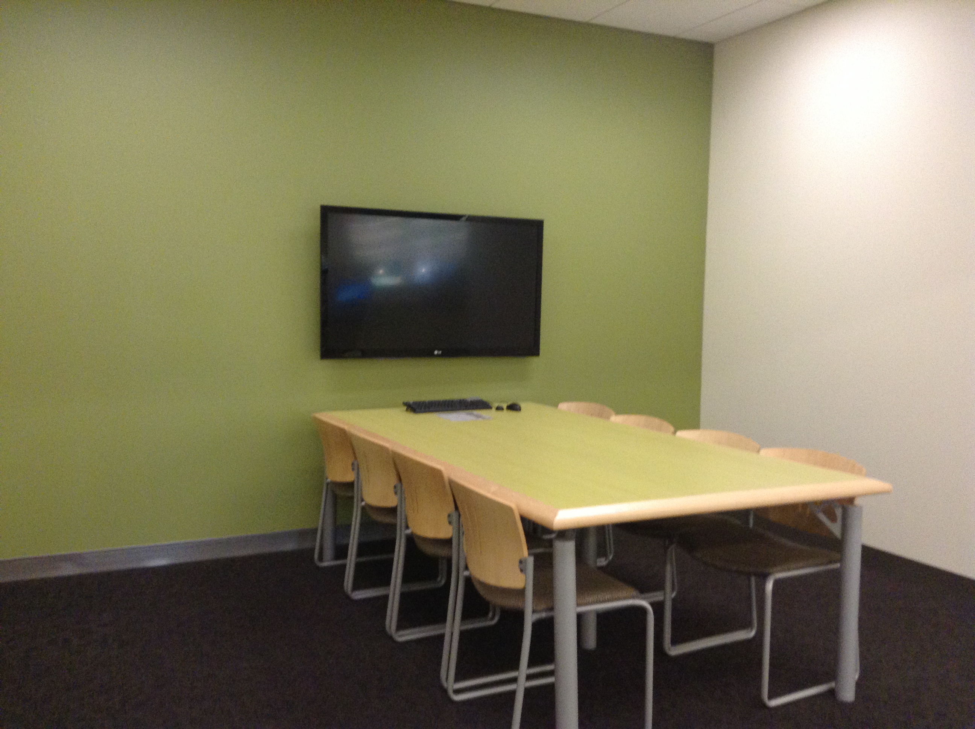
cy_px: 364
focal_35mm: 33
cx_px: 488
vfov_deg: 42.8
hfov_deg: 55.4
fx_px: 928
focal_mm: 3.3
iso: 160
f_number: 2.4
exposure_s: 1/25
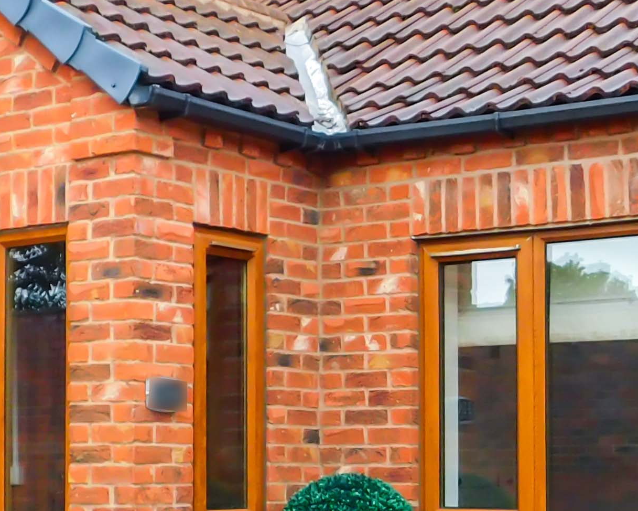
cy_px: 406
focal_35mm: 85
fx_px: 1605
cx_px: 371
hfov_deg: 22.5
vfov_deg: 17.9
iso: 125
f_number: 3
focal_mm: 4
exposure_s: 1/500
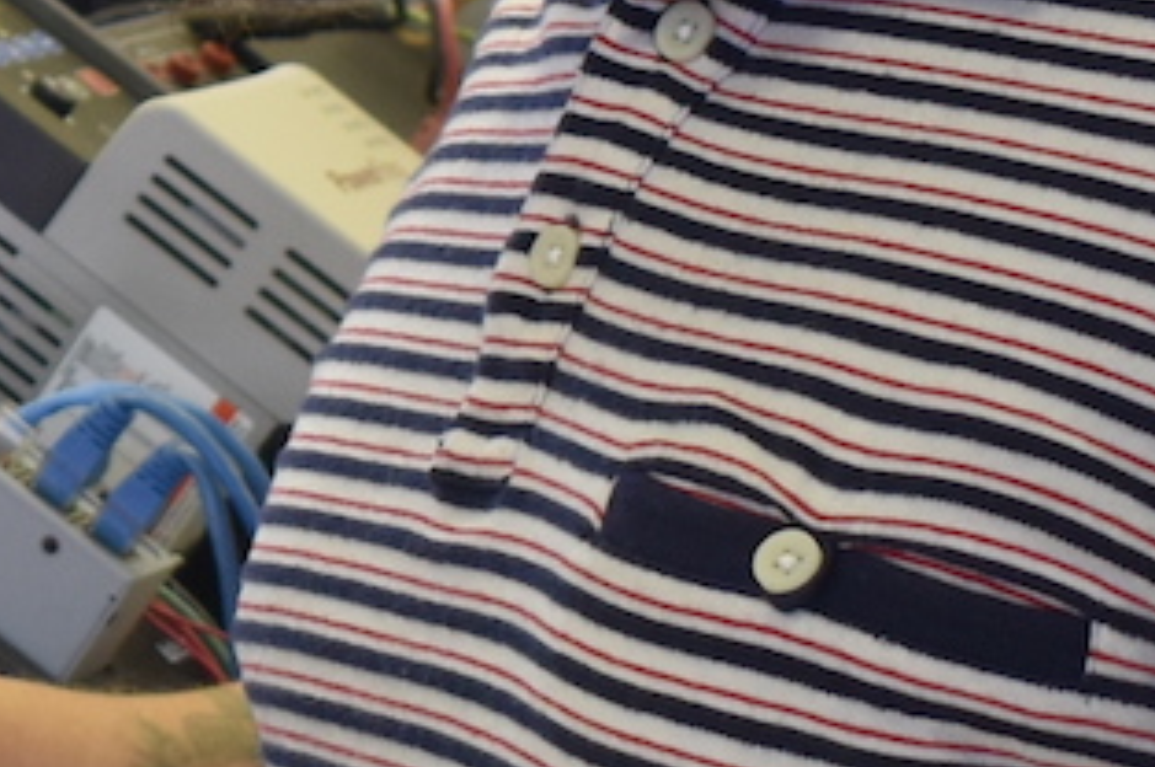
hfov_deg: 7.2
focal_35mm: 278
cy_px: 378
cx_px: -959
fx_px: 8916
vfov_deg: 4.9
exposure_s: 1/80
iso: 400
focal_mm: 29
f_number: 4.5
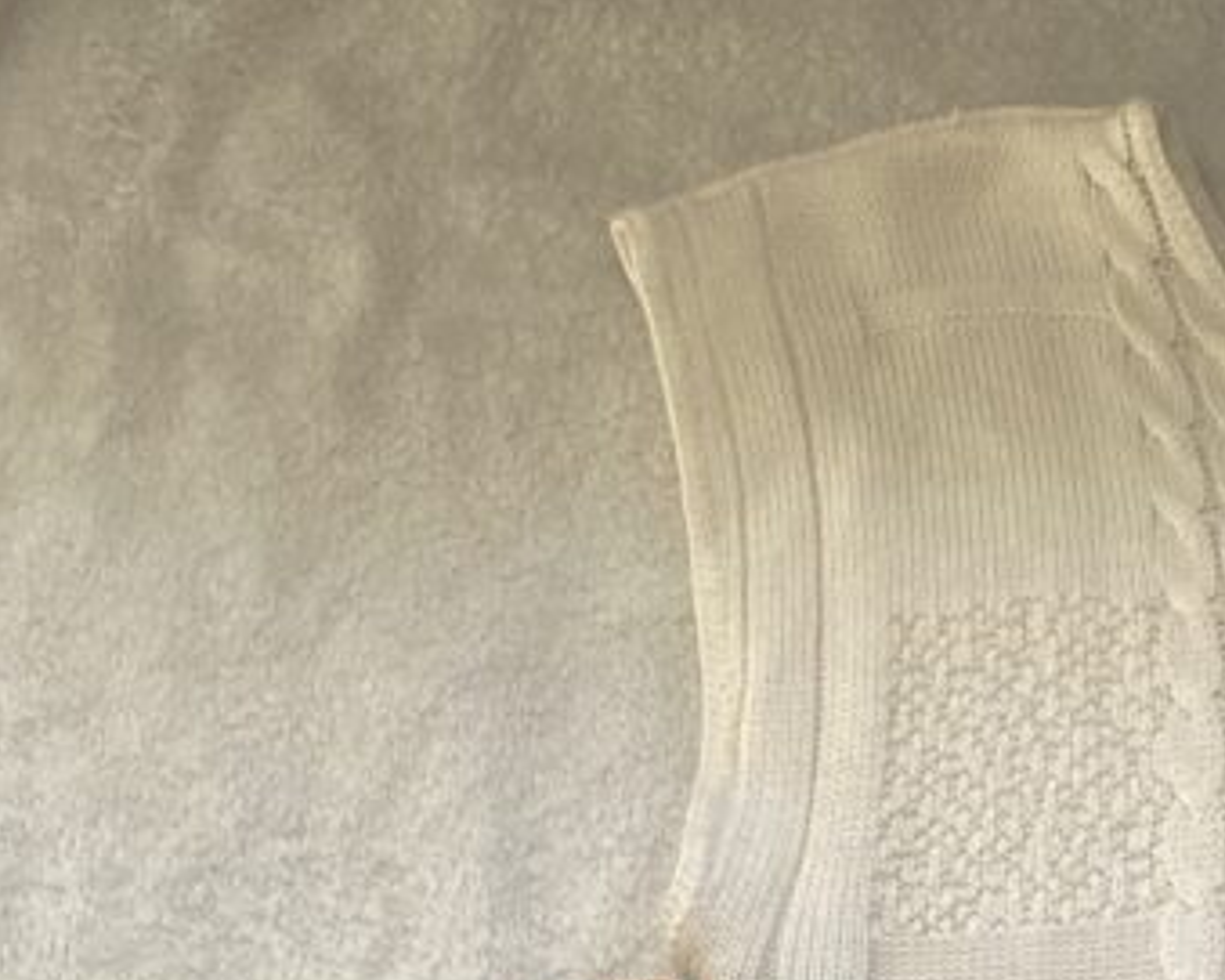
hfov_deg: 15.5
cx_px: 1810
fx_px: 4168
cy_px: 2072
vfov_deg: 11.7
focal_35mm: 115
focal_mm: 4.25
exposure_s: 1/121
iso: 125
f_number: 1.8
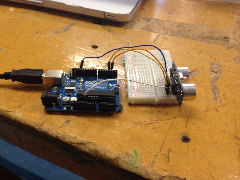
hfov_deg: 55.4
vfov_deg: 42.9
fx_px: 229
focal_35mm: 33
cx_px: 120
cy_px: 90
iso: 50
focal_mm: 4.12
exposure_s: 1/24
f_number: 2.4
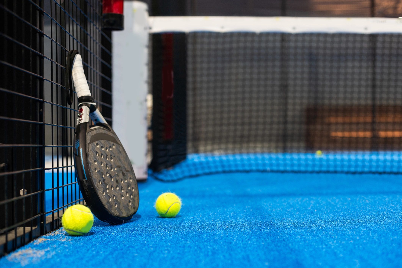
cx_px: 201
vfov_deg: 27.0
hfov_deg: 39.6
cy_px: 134
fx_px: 558
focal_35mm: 50
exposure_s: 1/80
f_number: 2.8
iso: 250
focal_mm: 50
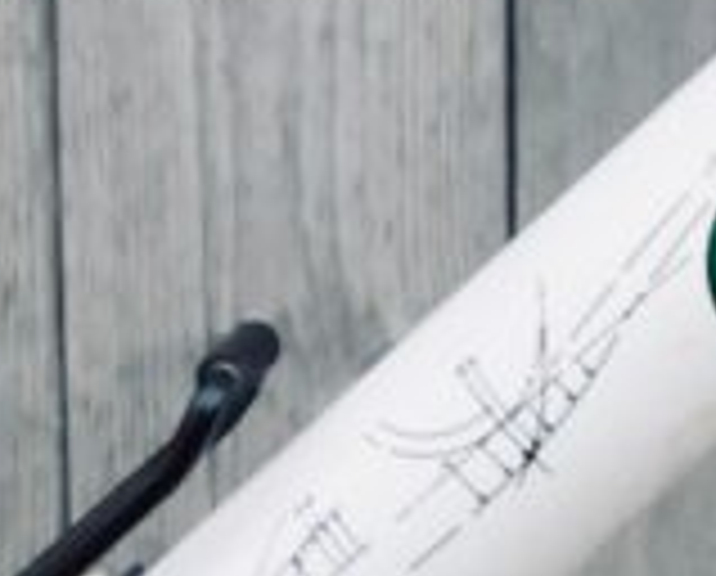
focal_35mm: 285
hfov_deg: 6.2
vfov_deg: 5.5
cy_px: 76
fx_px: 6044
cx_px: 2225
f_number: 4.5
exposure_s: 1/80
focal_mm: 21
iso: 2500
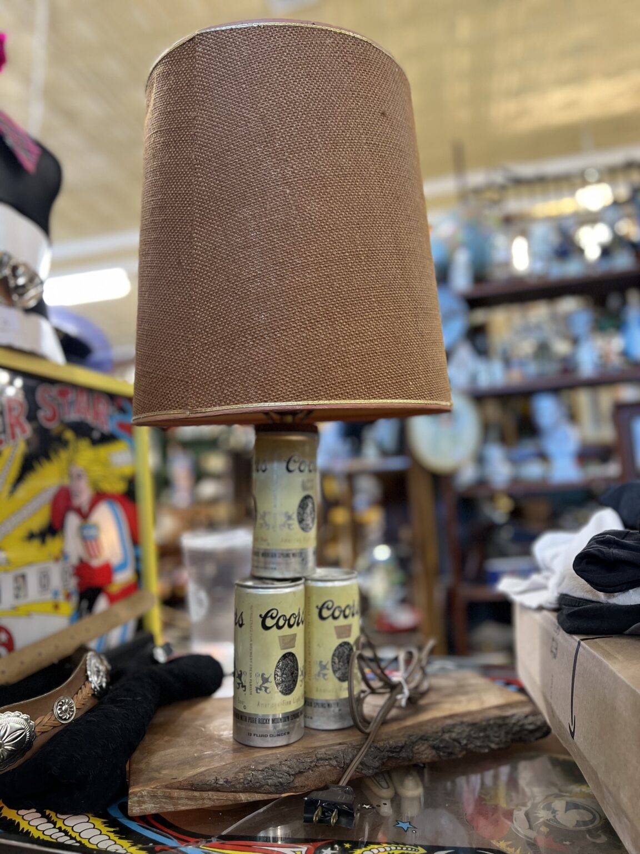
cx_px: 320
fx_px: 641
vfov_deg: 67.3
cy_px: 427
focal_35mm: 26
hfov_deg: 53.1
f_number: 1.5
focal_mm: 5.7
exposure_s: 1/60
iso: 200
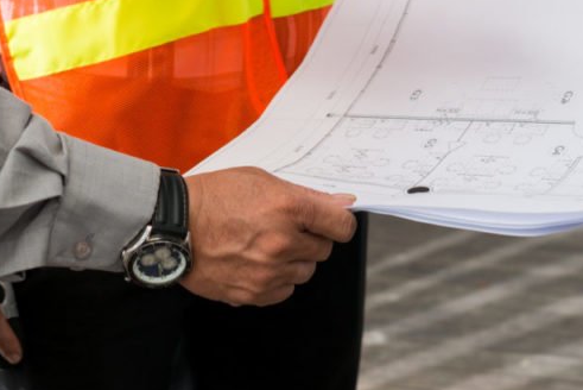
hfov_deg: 14.0
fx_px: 2366
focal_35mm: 146
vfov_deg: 9.2
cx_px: 294
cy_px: -162
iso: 125
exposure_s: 1/320
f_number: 3.5
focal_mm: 35
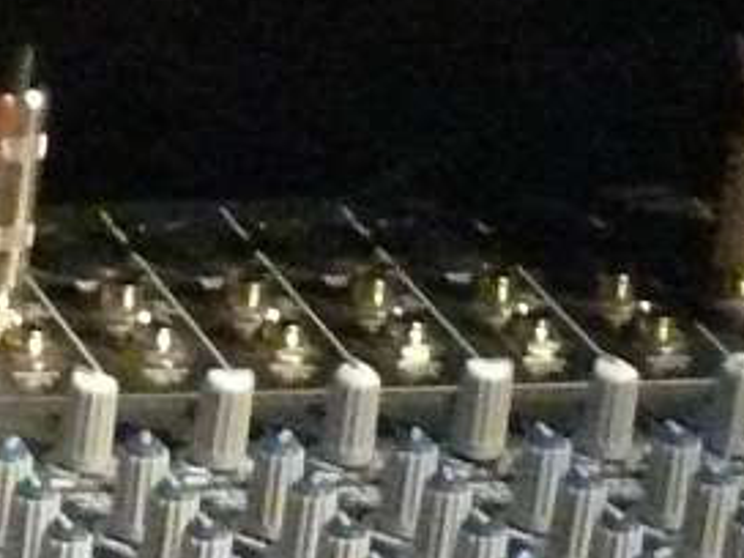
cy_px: -175
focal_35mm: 264
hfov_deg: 6.9
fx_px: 5674
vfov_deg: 5.6
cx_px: -1338
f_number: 2.8
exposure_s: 1/13
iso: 800
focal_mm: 7.5
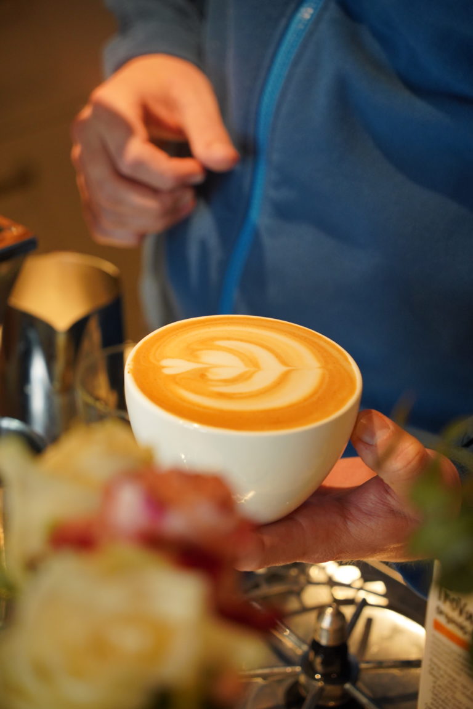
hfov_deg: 14.7
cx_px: 236
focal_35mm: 93
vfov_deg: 21.9
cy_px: 354
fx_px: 1833
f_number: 4.5
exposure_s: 1/100
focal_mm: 93
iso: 2500
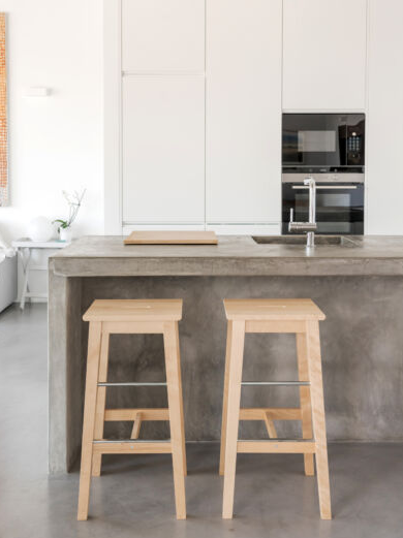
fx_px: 637
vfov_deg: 45.8
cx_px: 204
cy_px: 252
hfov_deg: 35.1
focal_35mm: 41
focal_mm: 37
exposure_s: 1/200
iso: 800
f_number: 4.5
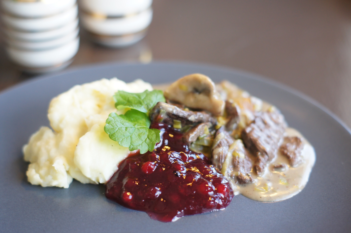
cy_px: 116
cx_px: 176
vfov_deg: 18.2
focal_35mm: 75
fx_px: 731
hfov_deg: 27.0
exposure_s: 1/160
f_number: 2.5
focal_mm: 50
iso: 400
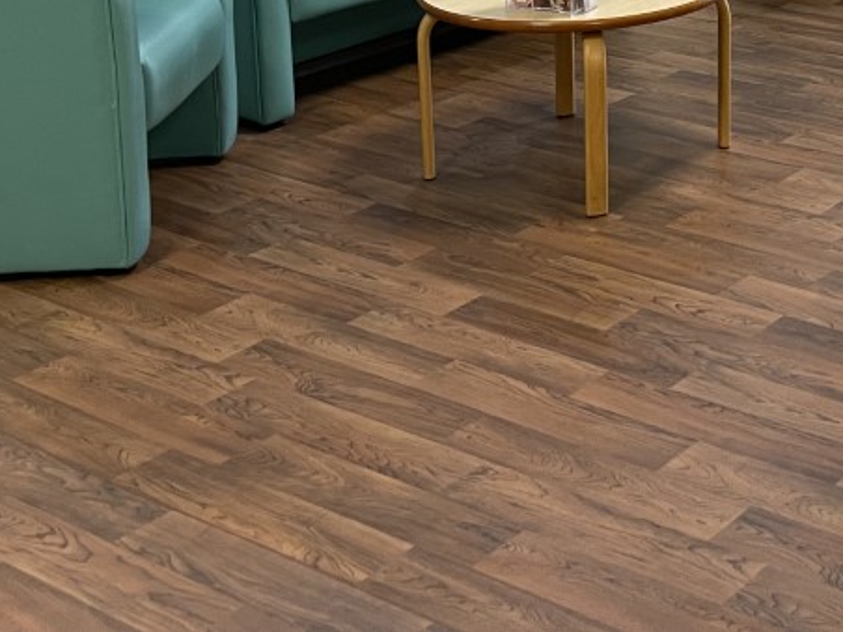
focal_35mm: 69
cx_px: 914
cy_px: -205
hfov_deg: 26.1
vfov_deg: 19.5
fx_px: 1680
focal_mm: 5.1
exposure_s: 1/50
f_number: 1.6
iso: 100
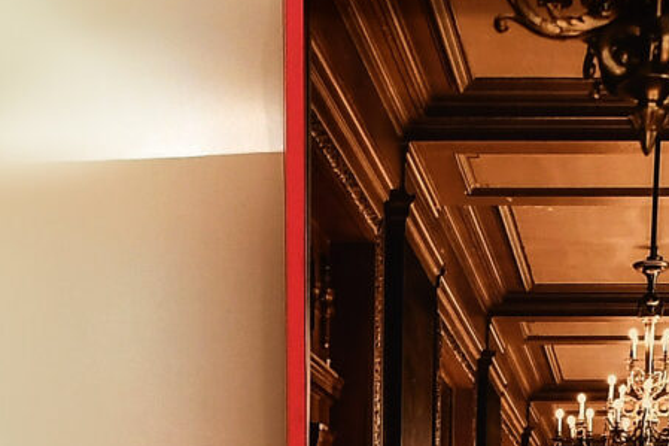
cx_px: 332
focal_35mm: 154
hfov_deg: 13.3
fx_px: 2861
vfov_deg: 8.4
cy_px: 929
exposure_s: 1/160
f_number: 6.3
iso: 400
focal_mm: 18
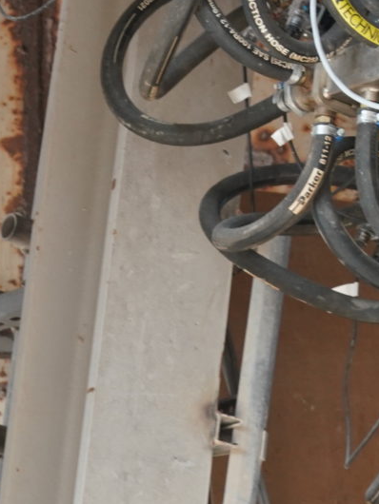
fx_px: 3792
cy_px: -68
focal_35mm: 260
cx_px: 809
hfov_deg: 5.6
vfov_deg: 7.6
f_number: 11
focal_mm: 70
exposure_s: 1/80
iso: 1250
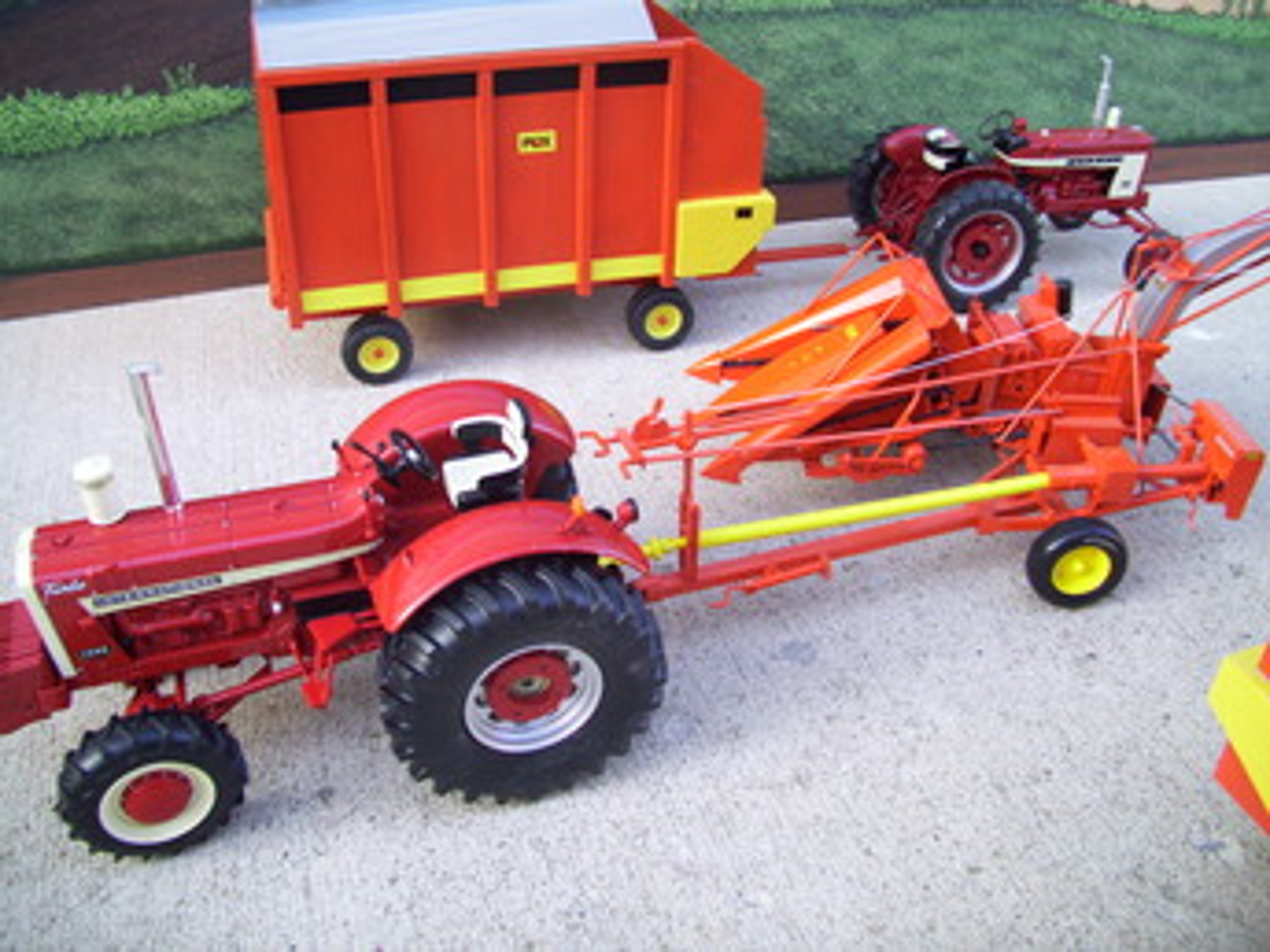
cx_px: 635
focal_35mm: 32
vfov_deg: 44.2
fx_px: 1174
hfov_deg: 56.8
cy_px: 476
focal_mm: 5.7
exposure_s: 1/50
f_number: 2.9
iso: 80
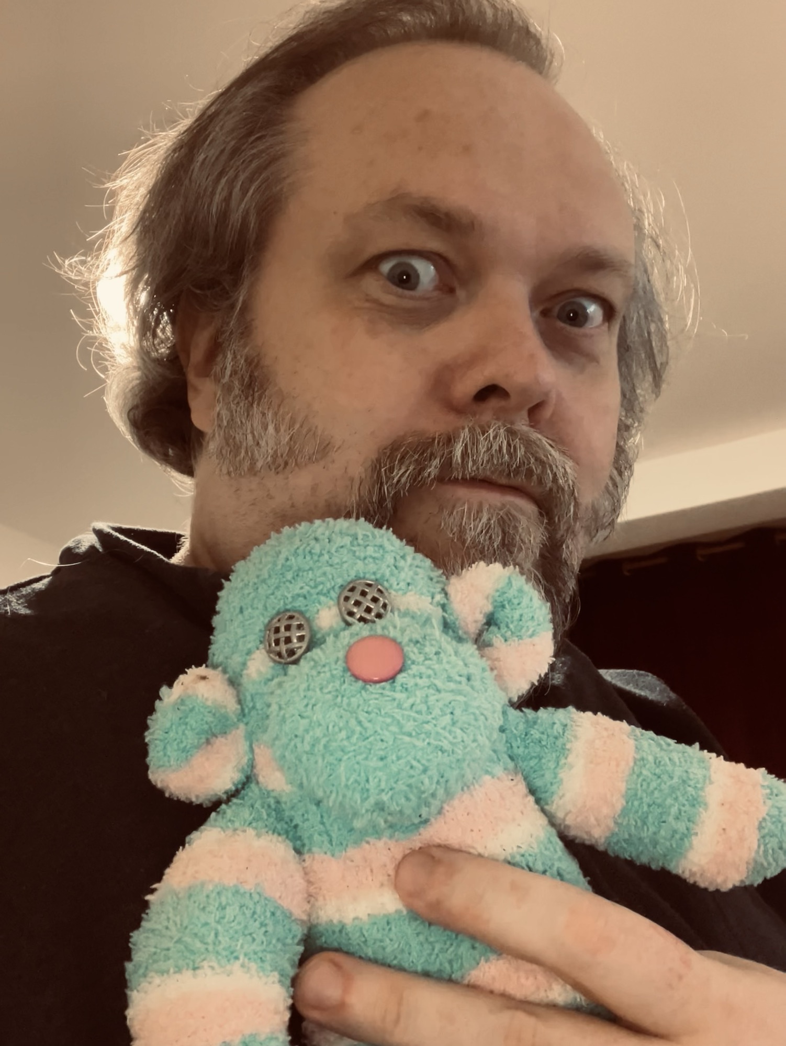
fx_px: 968
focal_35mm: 32
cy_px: 523
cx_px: 393
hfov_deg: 44.2
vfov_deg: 56.8
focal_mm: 2.87
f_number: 2.2
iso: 500
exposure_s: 1/34
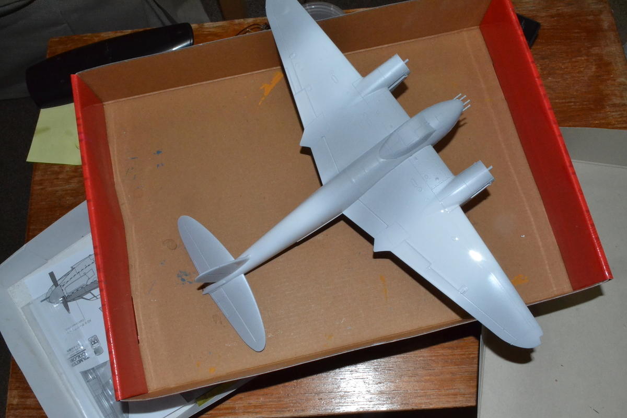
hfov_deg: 57.2
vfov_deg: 40.0
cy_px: 209
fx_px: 575
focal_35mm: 33
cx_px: 314
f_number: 25
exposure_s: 1/60
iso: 3200
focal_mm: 22
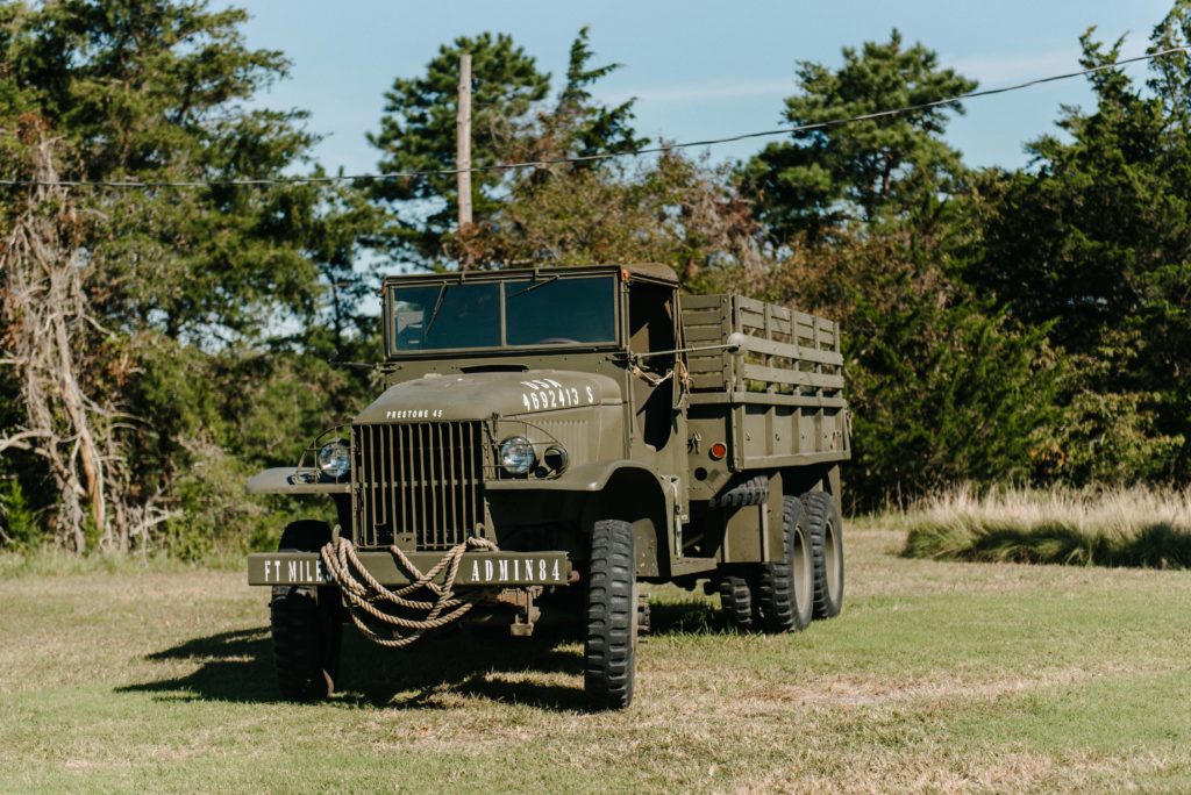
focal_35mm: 62
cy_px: 398
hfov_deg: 32.4
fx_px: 2052
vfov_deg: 21.9
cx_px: 596
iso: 200
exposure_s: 1/4000
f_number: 2.8
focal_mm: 62
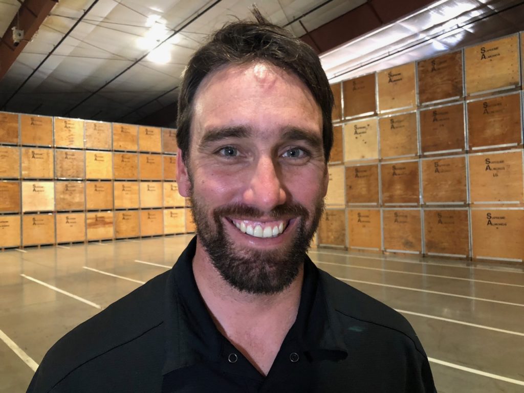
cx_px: 262
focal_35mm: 28
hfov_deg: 63.4
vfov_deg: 49.7
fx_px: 424
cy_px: 196
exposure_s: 1/5
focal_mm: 3.99
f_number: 1.8
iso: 80
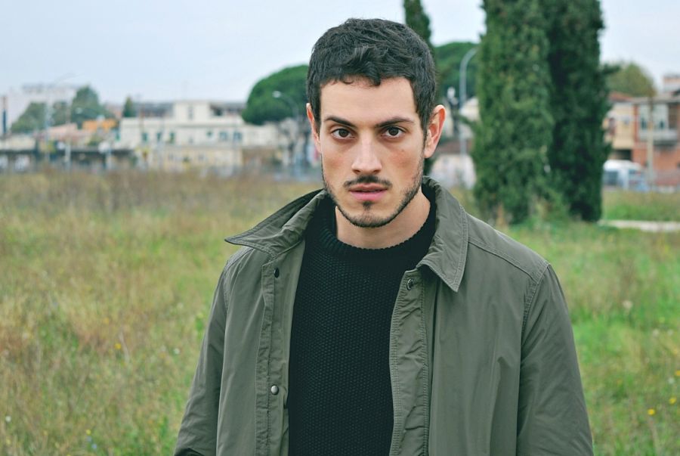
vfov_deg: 16.6
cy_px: 228
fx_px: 1561
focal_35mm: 82
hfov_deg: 24.6
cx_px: 340
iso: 200
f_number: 5.6
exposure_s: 1/80
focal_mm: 55
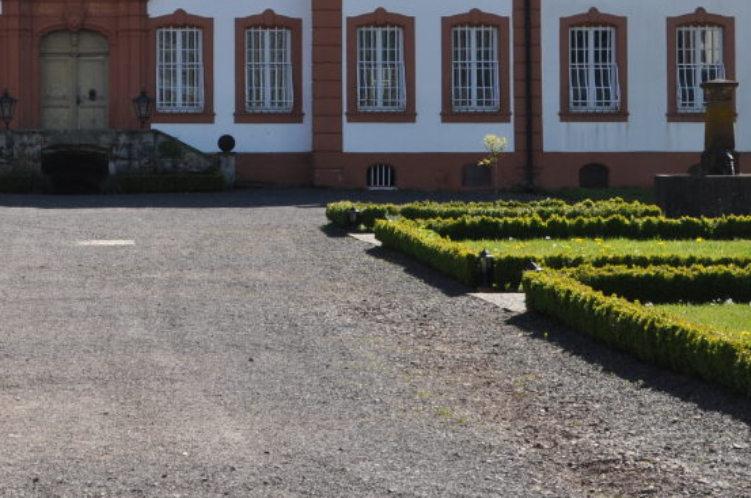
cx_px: 113
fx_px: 2458
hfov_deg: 17.2
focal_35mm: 118
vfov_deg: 11.5
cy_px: 30
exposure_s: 1/320
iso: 200
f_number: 9
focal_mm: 34
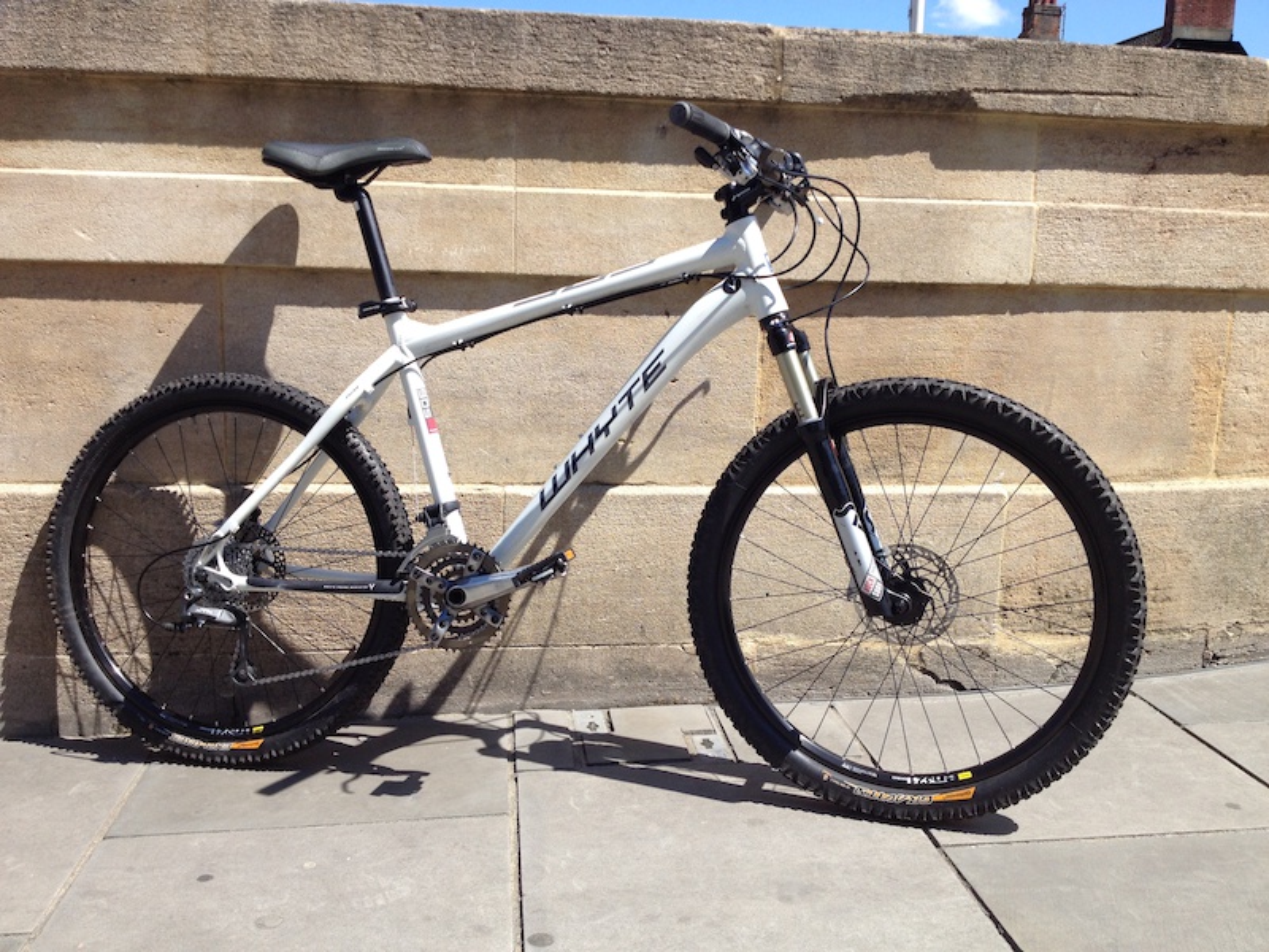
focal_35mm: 35
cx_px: 634
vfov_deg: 40.7
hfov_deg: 52.6
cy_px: 476
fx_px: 1283
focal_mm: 4.28
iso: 50
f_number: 2.4
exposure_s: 1/1104
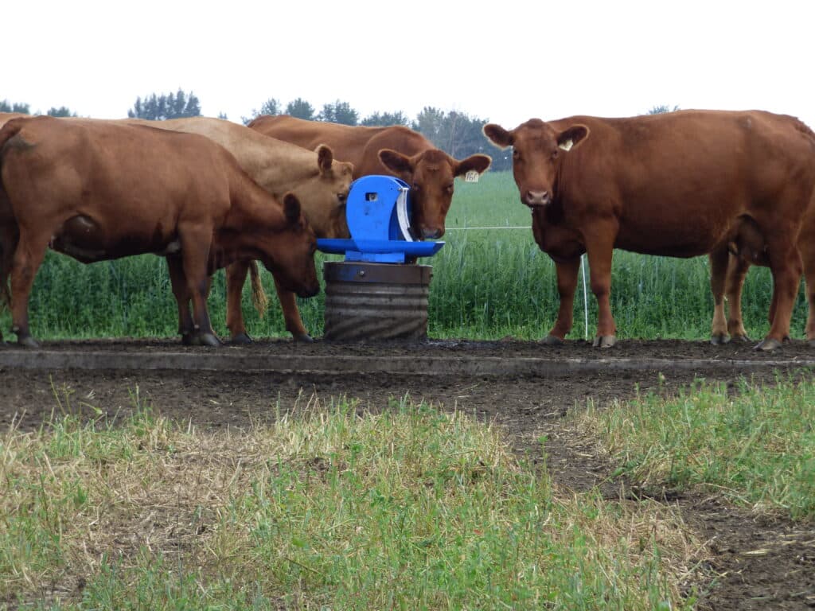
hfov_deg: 6.2
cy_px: 306
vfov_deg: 4.6
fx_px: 7534
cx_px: 408
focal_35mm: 320
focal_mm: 52.16
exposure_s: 1/200
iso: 100
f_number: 5.5
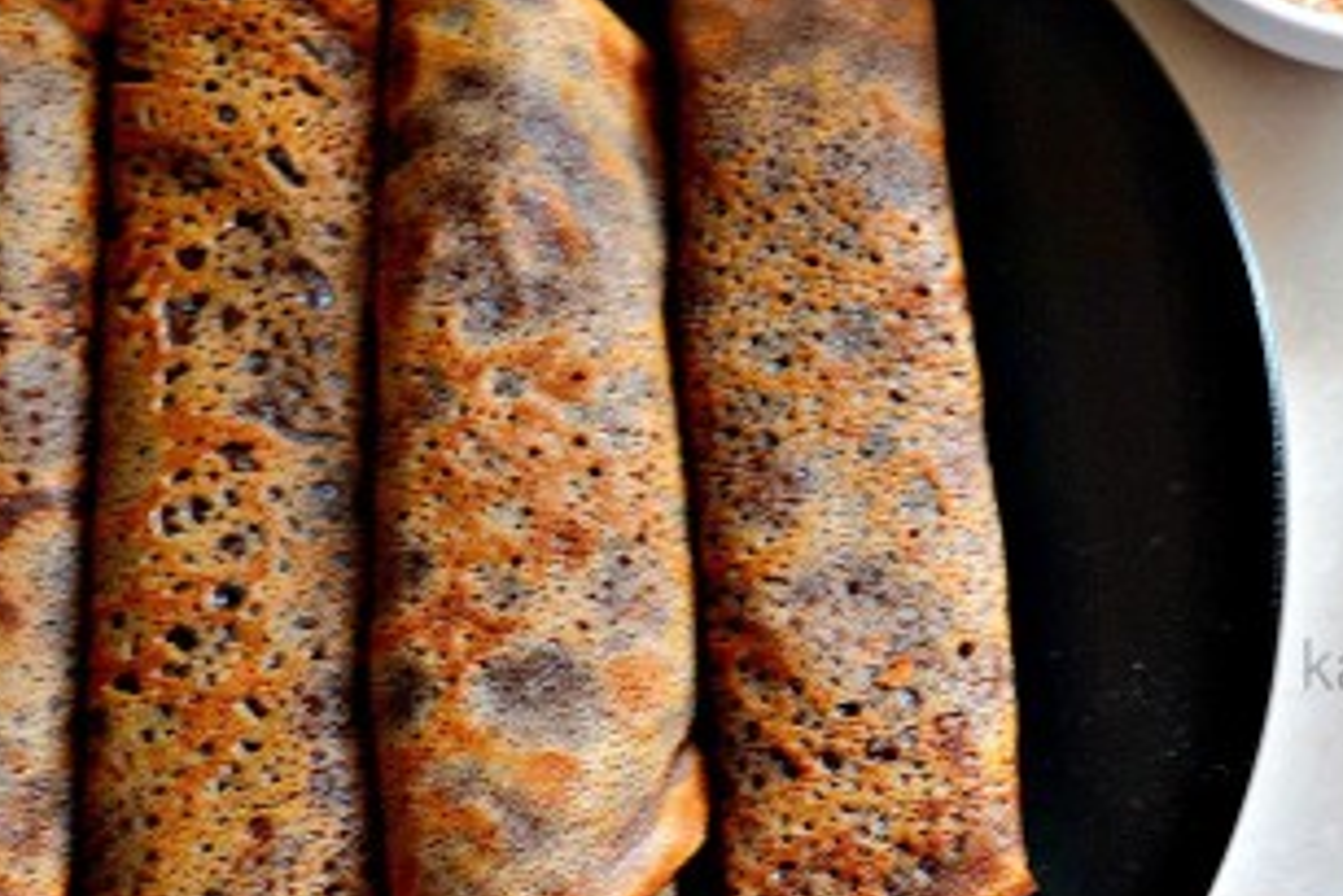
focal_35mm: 66
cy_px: 404
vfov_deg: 20.6
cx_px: 919
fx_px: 2463
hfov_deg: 30.2
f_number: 3.5
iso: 125
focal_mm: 20
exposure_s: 1/15
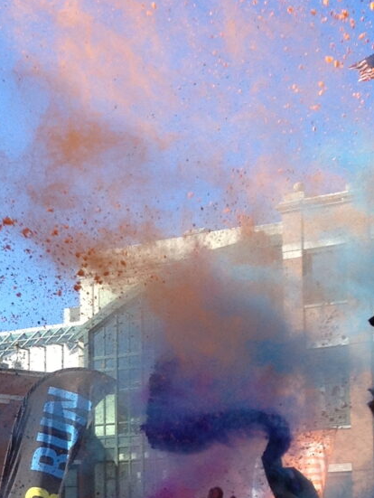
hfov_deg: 10.8
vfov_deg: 15.0
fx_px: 1871
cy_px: 428
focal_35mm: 130
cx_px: -278
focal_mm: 4.28
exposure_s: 1/746
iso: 50
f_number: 2.4
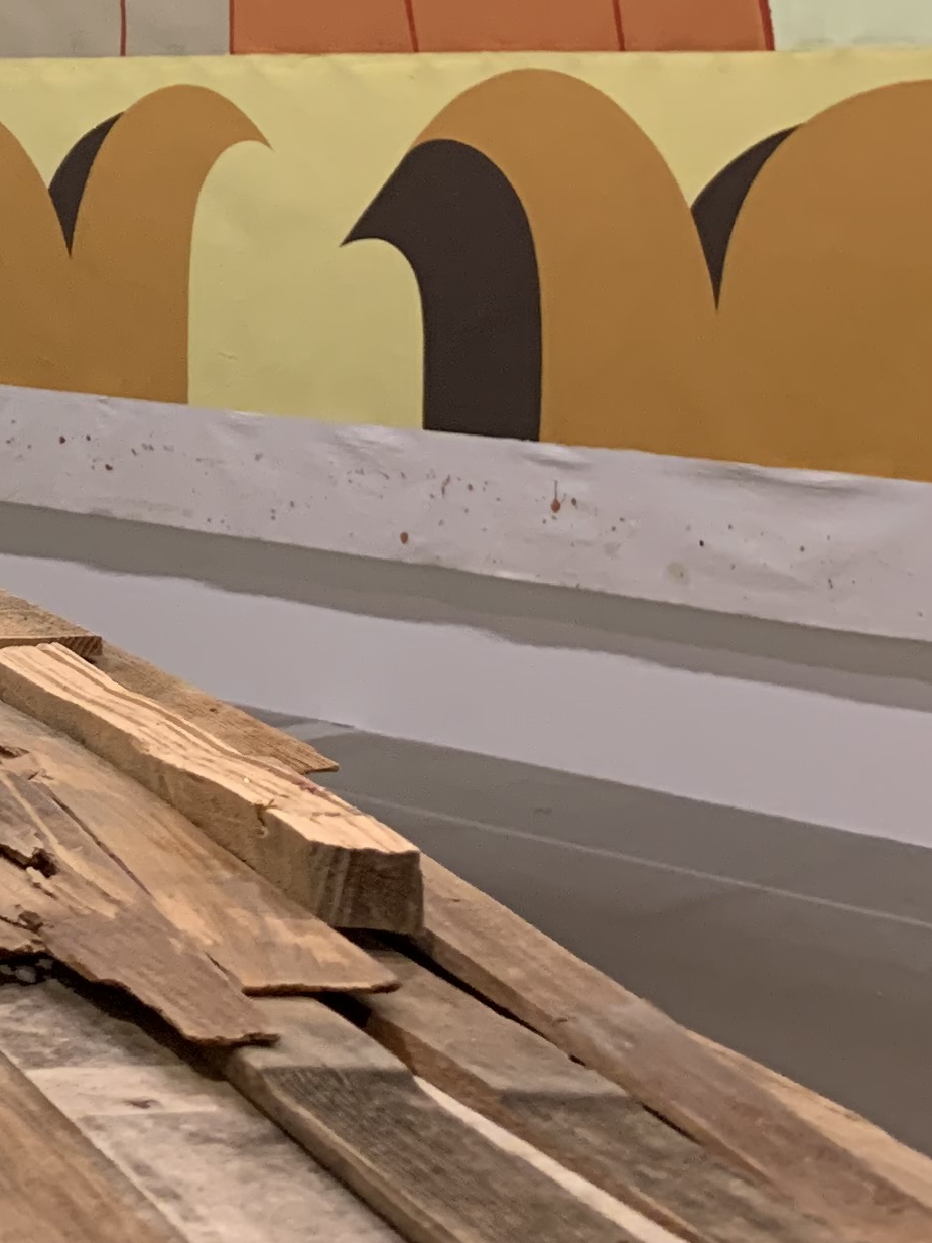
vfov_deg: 22.3
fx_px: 3051
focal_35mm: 85
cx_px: -794
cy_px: 58
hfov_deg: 14.9
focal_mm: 4.25
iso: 200
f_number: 1.8
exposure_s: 1/60
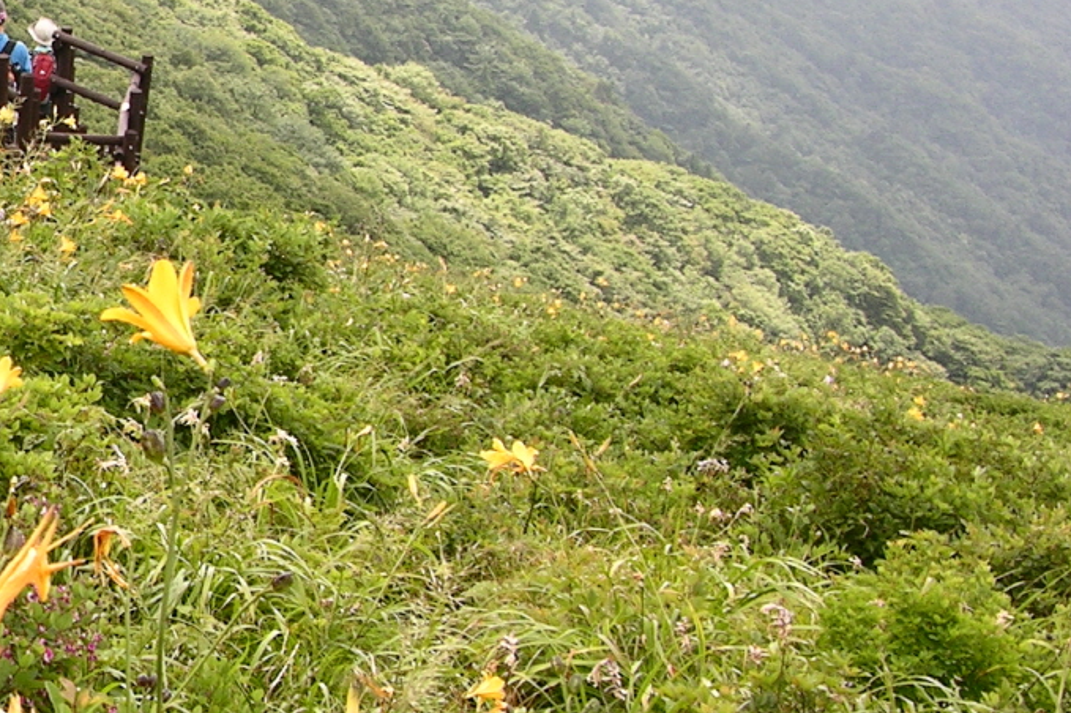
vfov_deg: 13.3
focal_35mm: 103
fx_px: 3063
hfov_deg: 18.2
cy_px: 232
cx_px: -416
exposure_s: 1/70.1
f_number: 6.3
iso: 50
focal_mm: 8.9
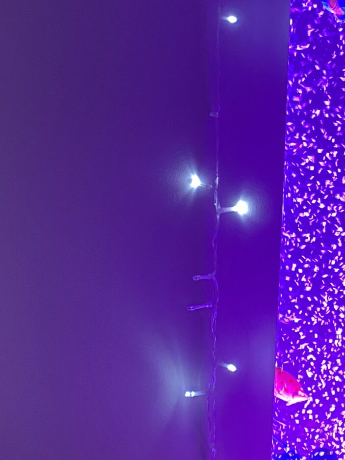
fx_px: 943
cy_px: 175
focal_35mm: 71
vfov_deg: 27.3
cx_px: 369
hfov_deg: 19.9
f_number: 1.8
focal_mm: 4.25
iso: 500
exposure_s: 1/50
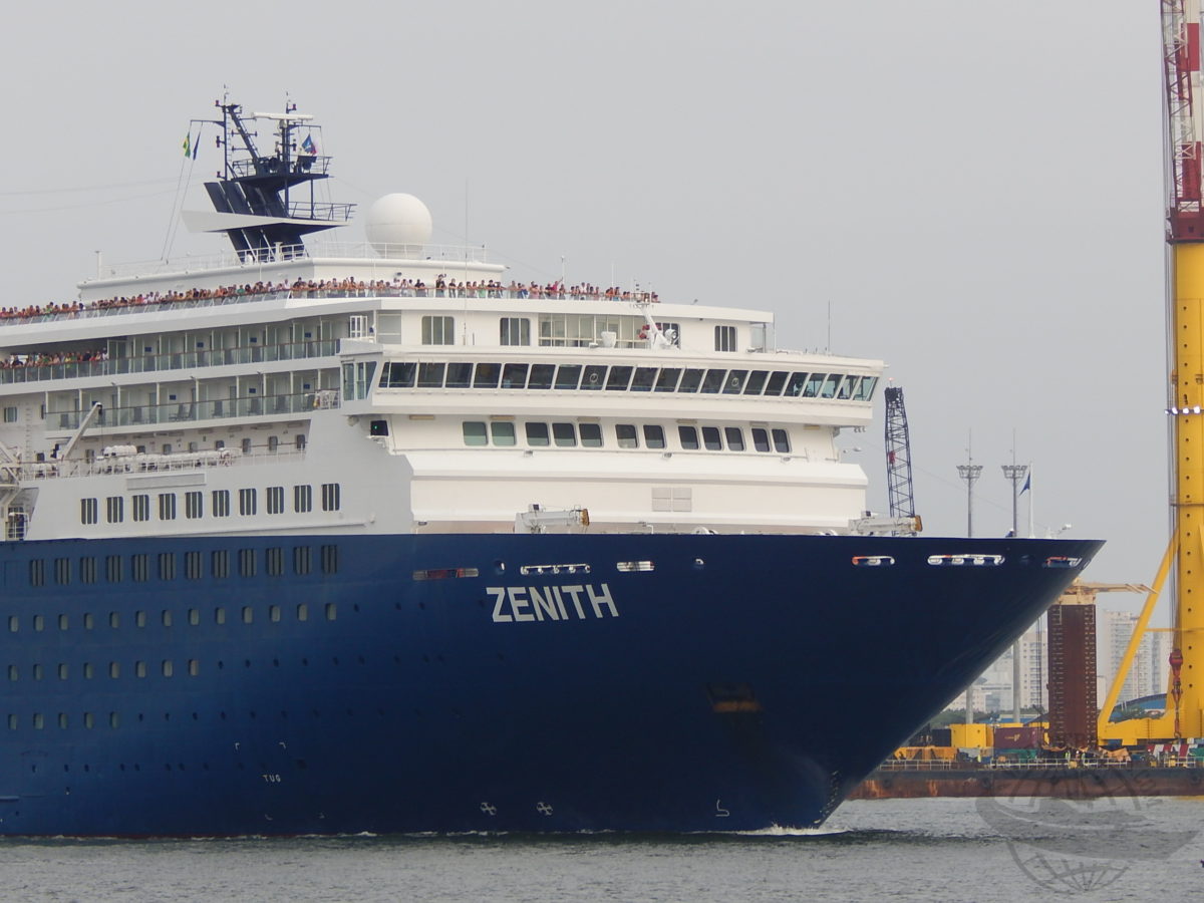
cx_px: 602
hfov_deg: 8.5
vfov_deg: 6.4
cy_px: 452
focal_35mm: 234
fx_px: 8139
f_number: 5.6
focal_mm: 41.7
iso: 125
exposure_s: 1/200
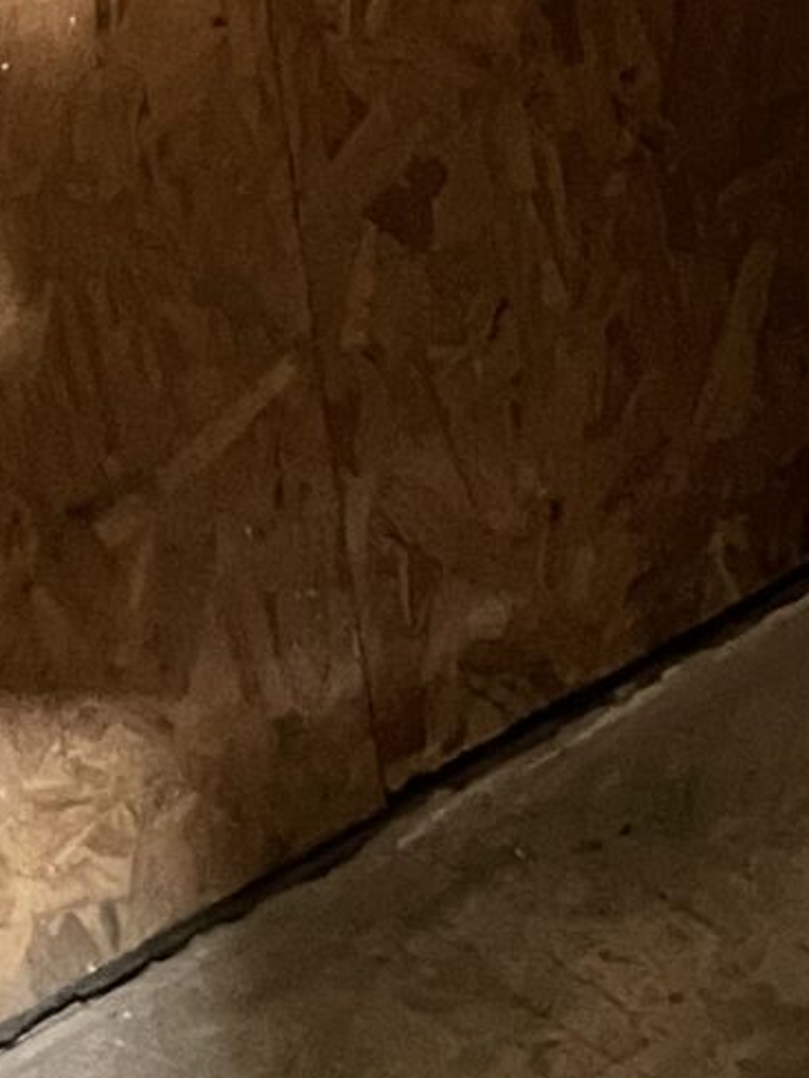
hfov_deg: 9.4
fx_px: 4236
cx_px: 2101
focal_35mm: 136
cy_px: -758
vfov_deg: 13.3
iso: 1000
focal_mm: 4.2
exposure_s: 1/30
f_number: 1.6
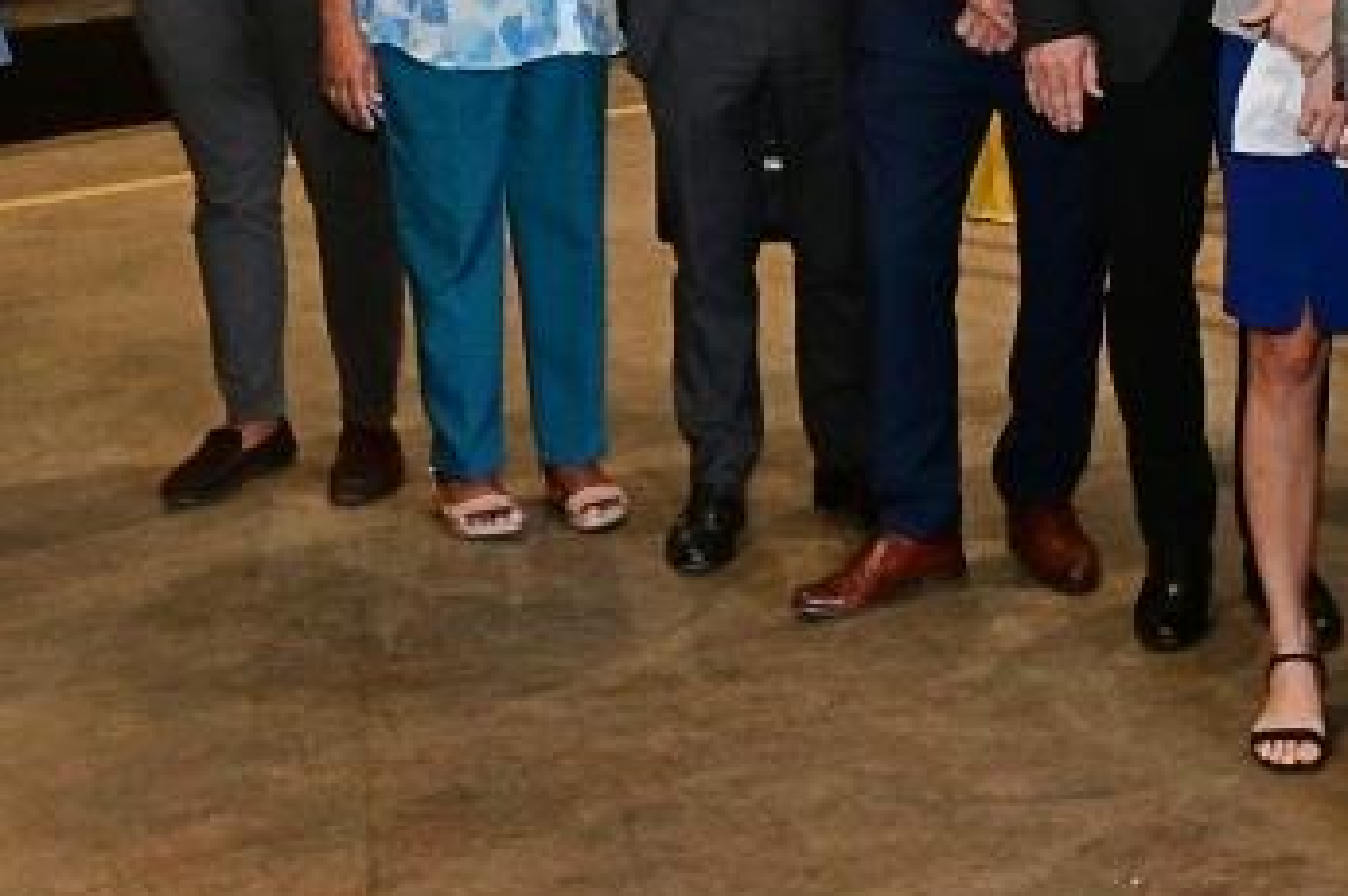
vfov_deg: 16.6
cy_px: -25
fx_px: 2993
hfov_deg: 23.3
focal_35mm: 80
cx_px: 1613
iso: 2000
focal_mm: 18
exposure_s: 1/200
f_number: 5.6
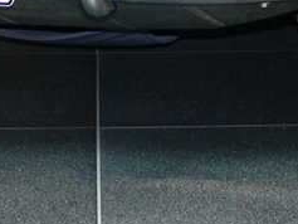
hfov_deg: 9.6
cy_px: -223
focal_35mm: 207
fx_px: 1783
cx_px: 131
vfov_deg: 6.9
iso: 100
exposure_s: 1/30
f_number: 3.2
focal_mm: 10.3
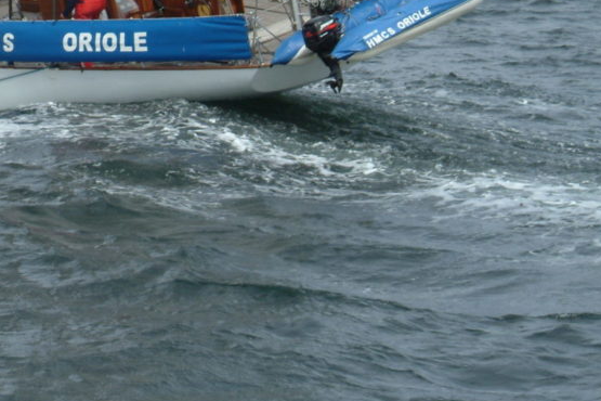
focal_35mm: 189
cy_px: -31
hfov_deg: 10.7
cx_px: -109
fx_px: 3155
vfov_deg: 7.2
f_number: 13
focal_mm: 50
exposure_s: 1/750
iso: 400
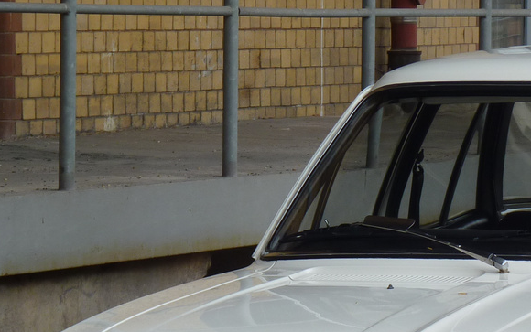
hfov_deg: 5.8
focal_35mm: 363
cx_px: 574
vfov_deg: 3.6
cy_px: 389
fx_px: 5255
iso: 80
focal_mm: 24.5
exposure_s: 1/400
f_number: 3.6
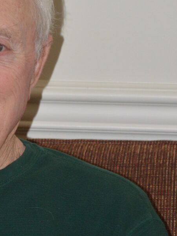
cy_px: 76
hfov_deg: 6.3
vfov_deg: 8.4
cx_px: -47
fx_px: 1598
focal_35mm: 234
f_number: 5.6
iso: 800
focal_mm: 55
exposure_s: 1/60
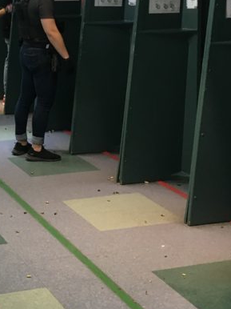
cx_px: -8
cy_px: 73
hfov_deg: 18.5
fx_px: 686
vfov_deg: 25.0
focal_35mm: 77
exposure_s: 1/30
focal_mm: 4.15
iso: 80
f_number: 2.2
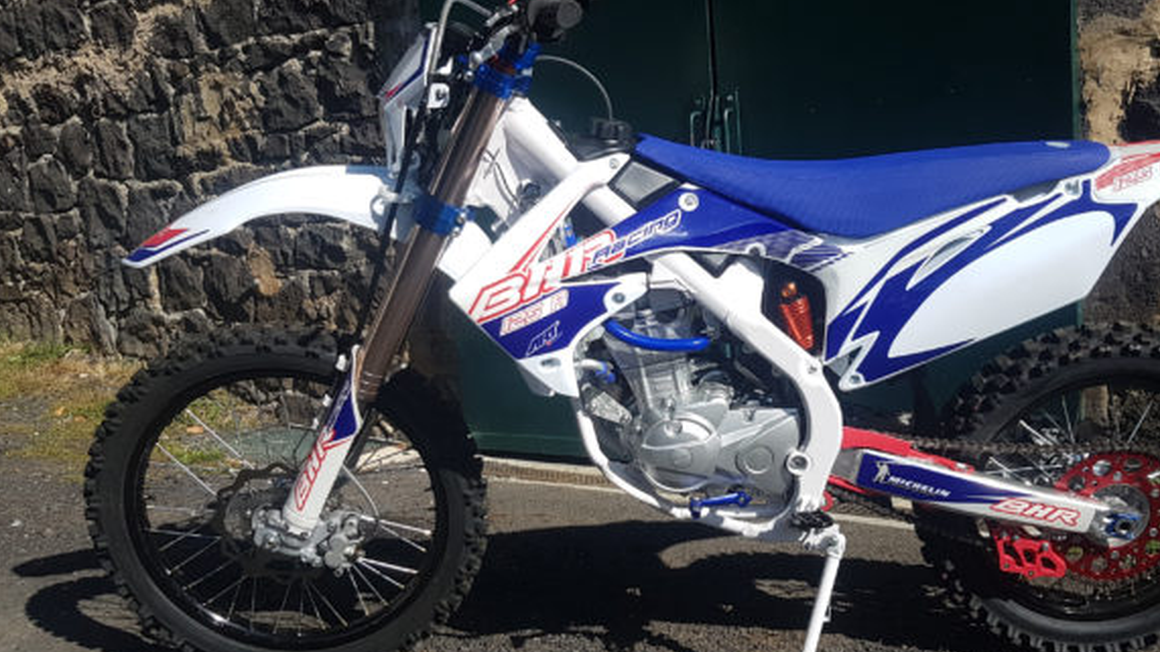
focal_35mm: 35
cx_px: 675
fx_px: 1076
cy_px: 358
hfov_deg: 56.3
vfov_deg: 33.7
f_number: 1.7
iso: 40
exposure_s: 1/2256
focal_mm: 4.2
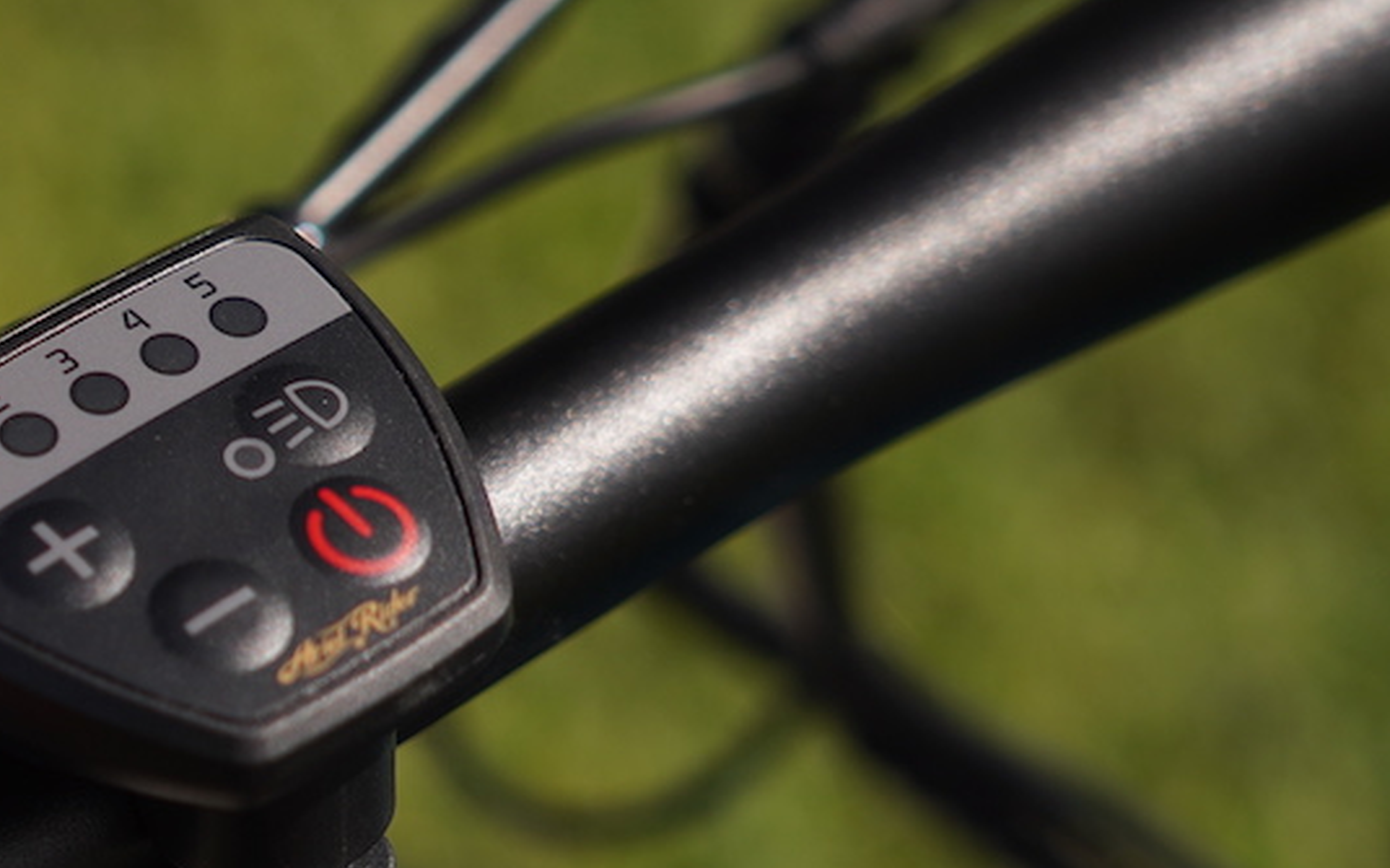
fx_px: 4849
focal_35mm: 128
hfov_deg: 15.8
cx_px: -194
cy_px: 526
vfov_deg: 10.2
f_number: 2.8
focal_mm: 34
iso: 100
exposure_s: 1/400
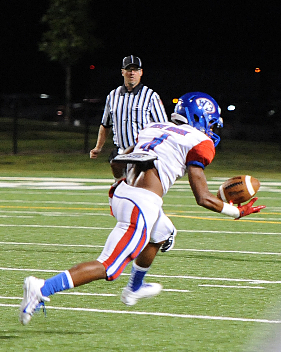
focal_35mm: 142
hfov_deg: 10.9
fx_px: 1476
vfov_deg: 13.6
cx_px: 141
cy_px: 200
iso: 3200
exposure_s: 1/250
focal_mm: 125
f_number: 2.8
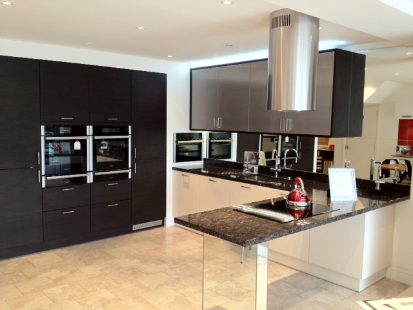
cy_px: 155
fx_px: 418
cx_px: 206
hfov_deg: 52.6
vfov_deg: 40.7
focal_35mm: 35
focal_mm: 4.28
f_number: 2.4
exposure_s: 1/20
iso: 125
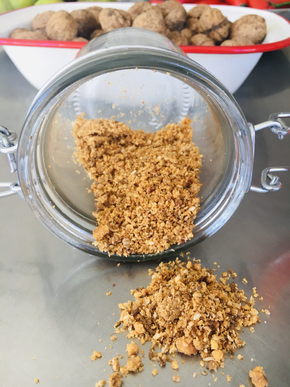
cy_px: 194
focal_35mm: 29
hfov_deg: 48.2
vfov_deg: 61.7
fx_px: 324
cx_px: 145
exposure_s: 1/33
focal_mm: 4.15
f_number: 2.2
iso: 32
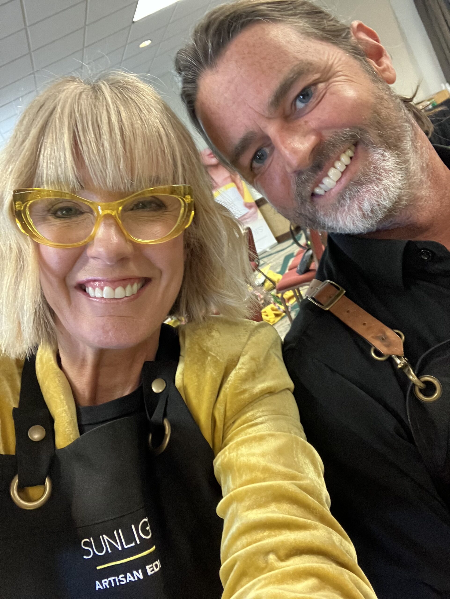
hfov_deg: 44.2
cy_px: 300
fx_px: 554
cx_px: 225
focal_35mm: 32
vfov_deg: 56.8
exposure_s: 1/31
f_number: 2.2
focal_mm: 2.87
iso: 320
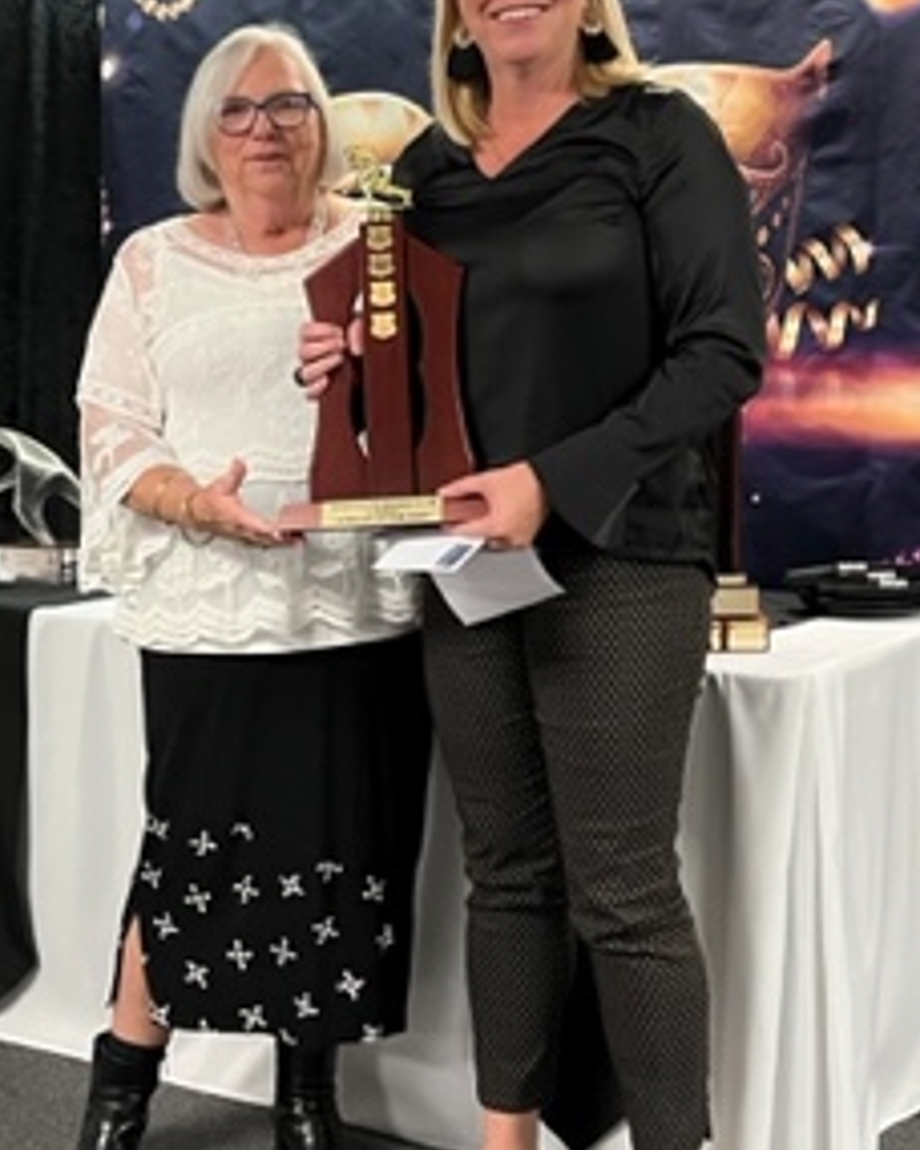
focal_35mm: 57
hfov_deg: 26.7
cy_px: 448
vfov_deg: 32.9
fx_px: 1940
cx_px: 404
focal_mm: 5.1
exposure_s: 1/50
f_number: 1.6
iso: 320
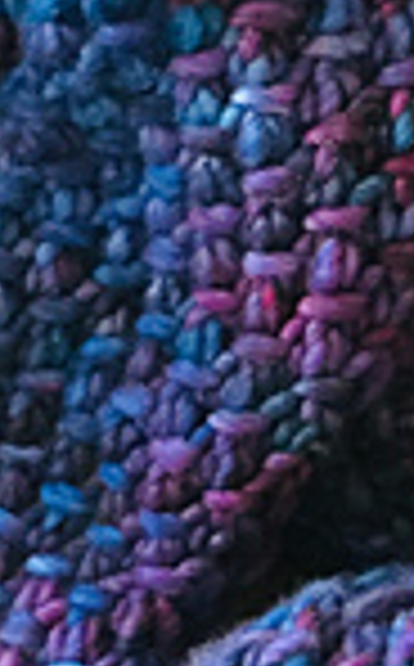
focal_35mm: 104
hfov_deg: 12.0
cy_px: 378
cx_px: 605
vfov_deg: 20.0
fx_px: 1885
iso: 800
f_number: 2.2
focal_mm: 4.15
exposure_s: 1/17
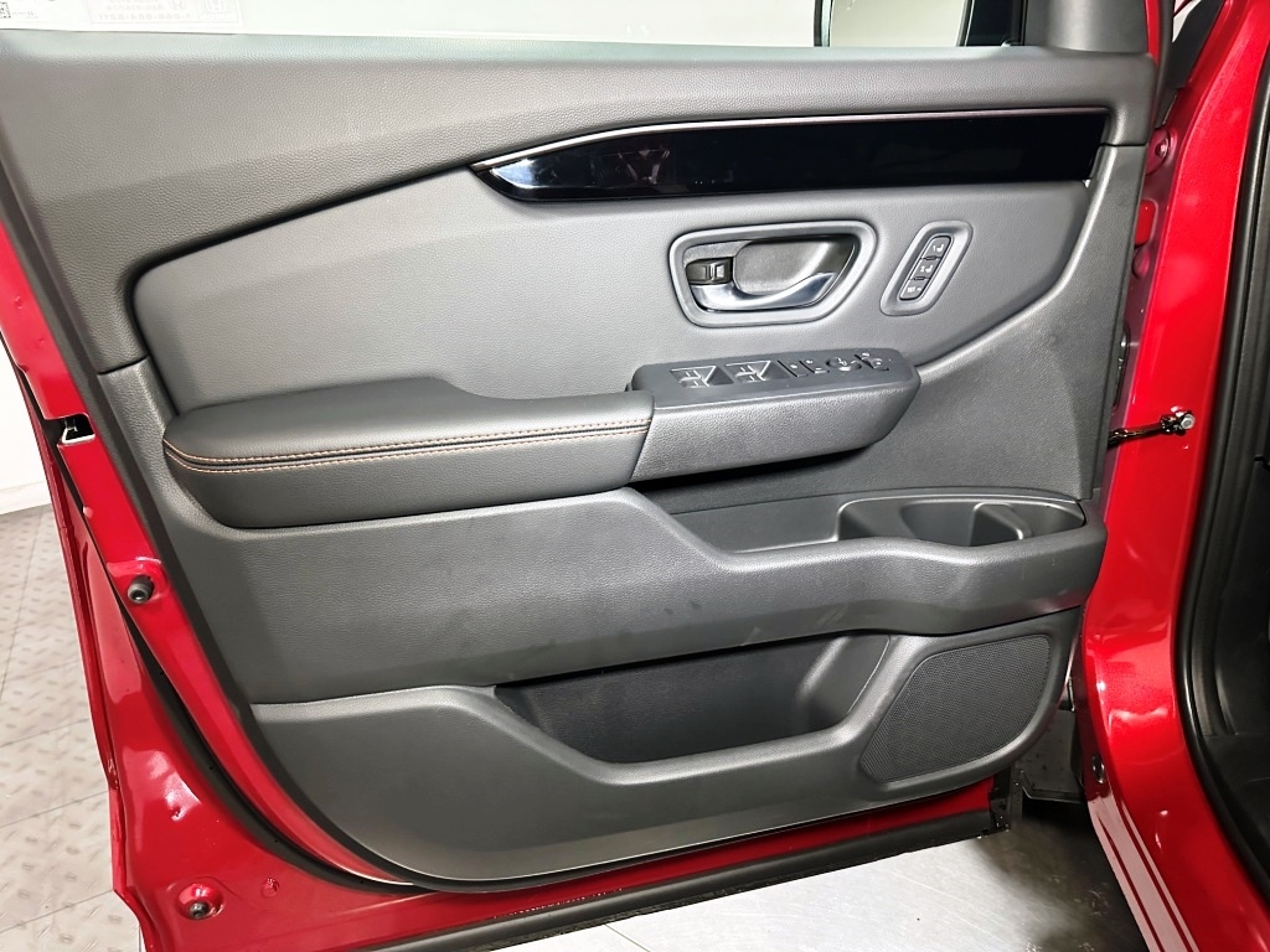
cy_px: 476
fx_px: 881
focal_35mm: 24
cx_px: 635
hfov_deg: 71.6
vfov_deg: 56.8
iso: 800
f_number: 1.78
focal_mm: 6.86
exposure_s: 1/60
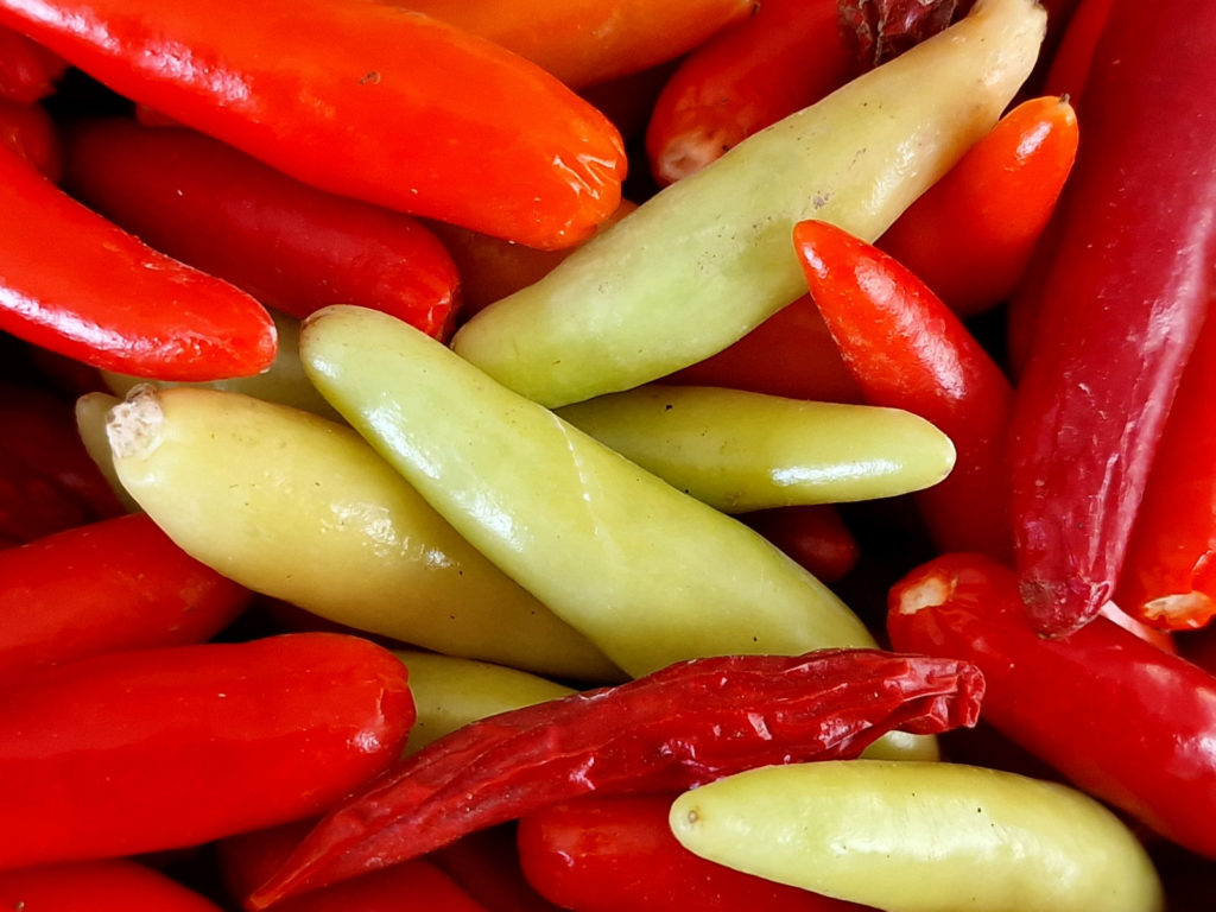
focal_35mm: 23
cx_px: 608
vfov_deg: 58.9
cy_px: 456
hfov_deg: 73.9
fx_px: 808
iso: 50
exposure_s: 1/50
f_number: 1.8
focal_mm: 6.4
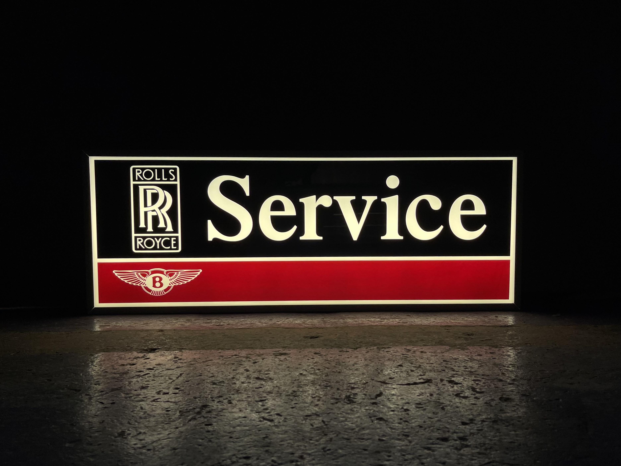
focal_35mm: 26
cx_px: 310
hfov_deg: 67.3
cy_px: 233
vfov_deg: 53.1
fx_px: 466
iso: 80
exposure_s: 1/100
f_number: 1.6
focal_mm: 5.1
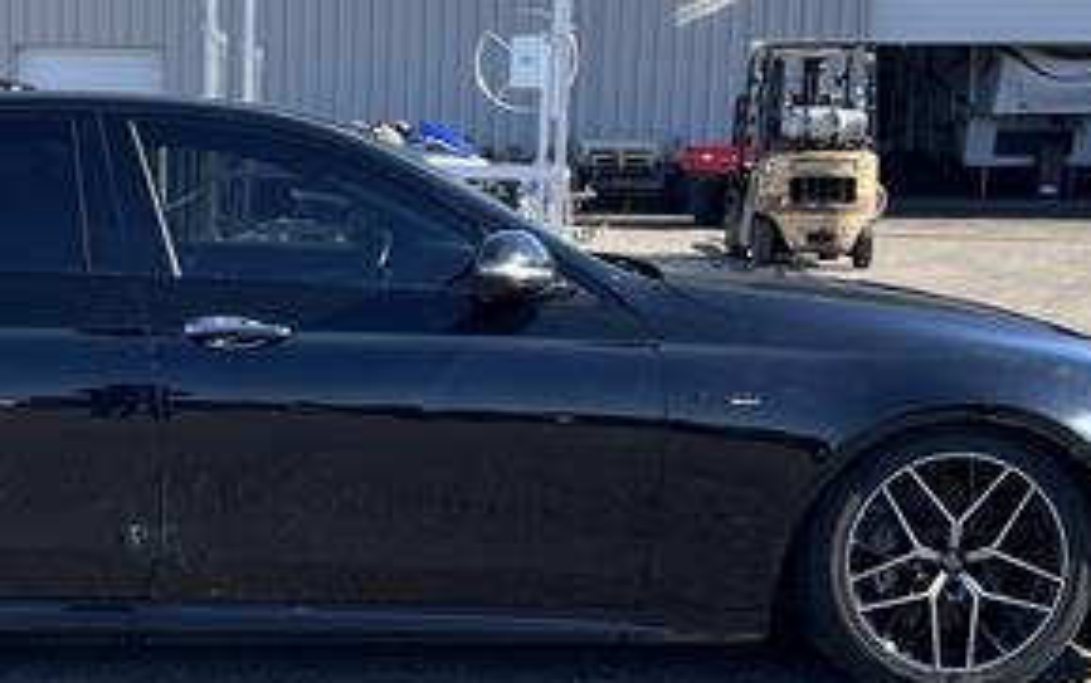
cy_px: 392
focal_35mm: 61
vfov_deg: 21.3
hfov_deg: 32.3
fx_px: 1815
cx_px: 181
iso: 32
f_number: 1.6
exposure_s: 1/1473
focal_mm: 4.2
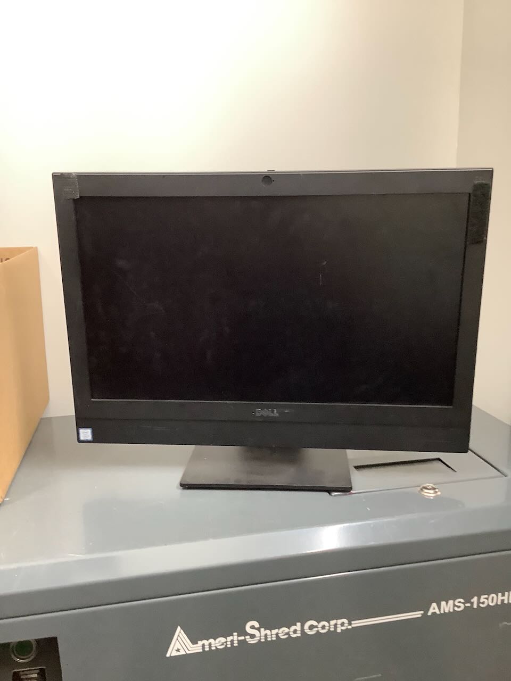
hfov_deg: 45.4
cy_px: 340
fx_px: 610
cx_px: 256
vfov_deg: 58.4
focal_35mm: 31
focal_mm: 3.3
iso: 200
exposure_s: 1/50
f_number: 2.4
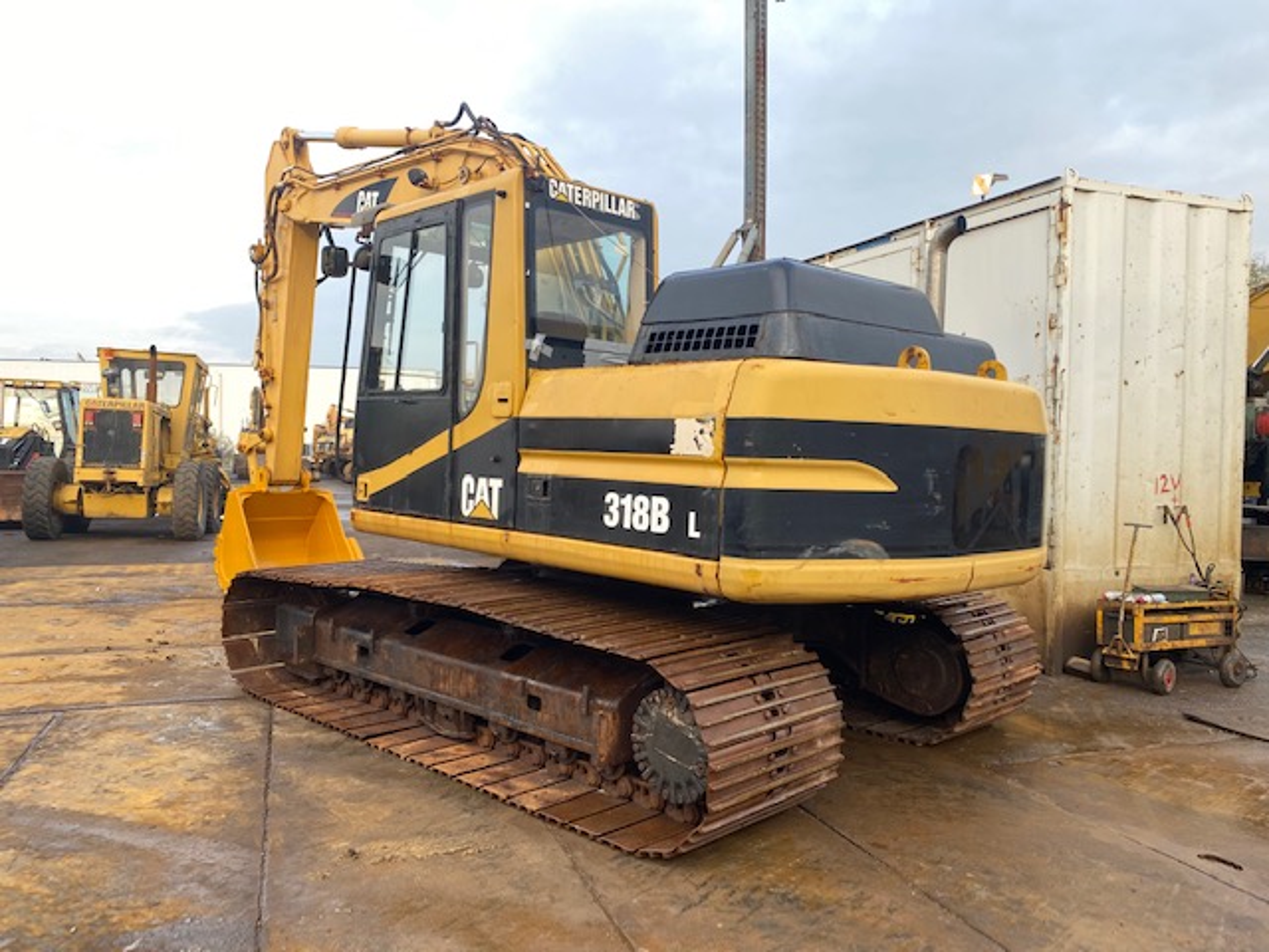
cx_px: 634
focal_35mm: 26
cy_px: 476
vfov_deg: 53.1
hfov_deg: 67.3
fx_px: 953
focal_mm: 4.25
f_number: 1.8
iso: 40
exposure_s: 1/121
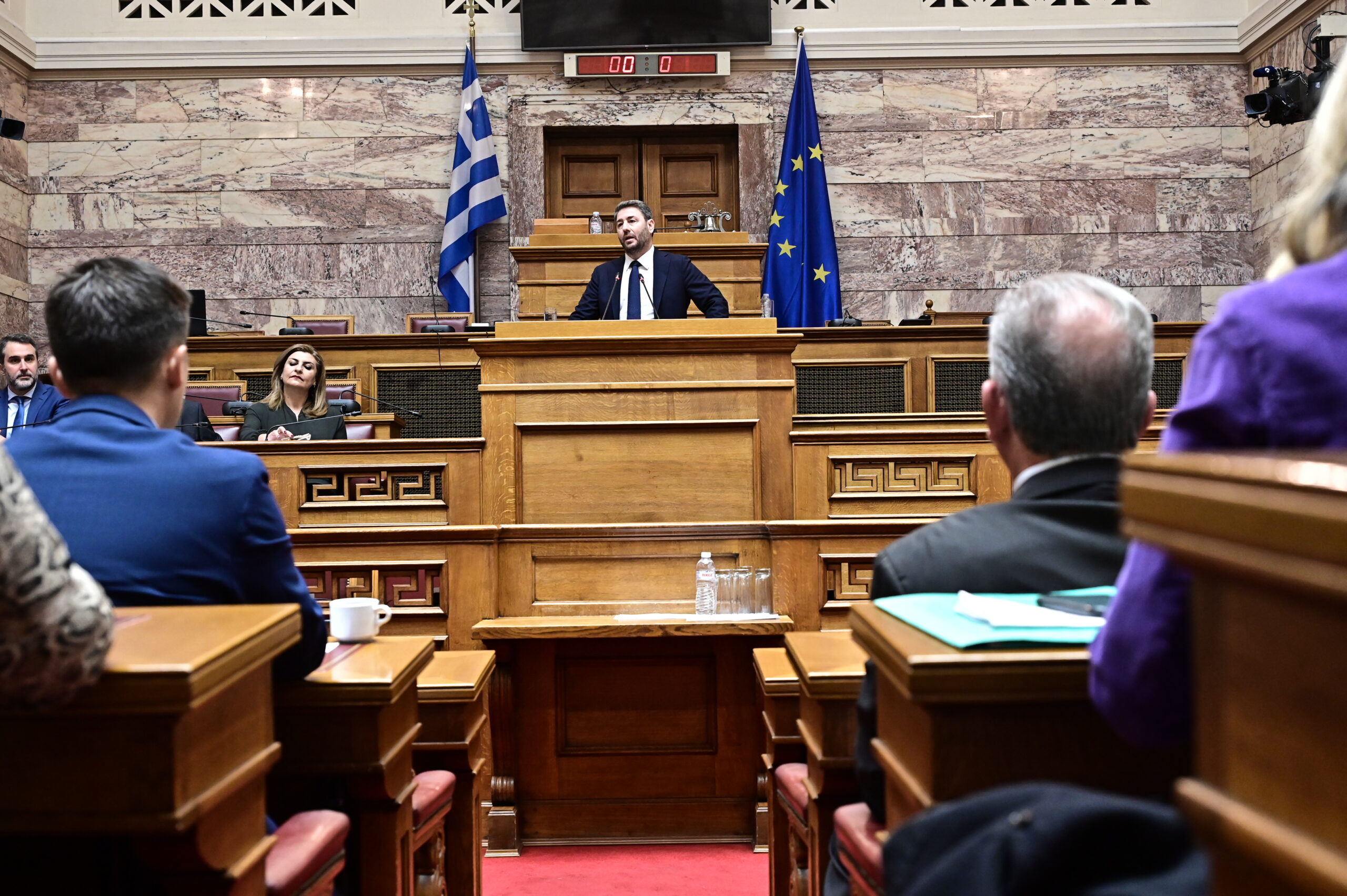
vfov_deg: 31.8
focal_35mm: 42
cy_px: 448
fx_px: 1570
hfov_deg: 46.4
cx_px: 674
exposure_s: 1/320
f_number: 5
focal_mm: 42
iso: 2500
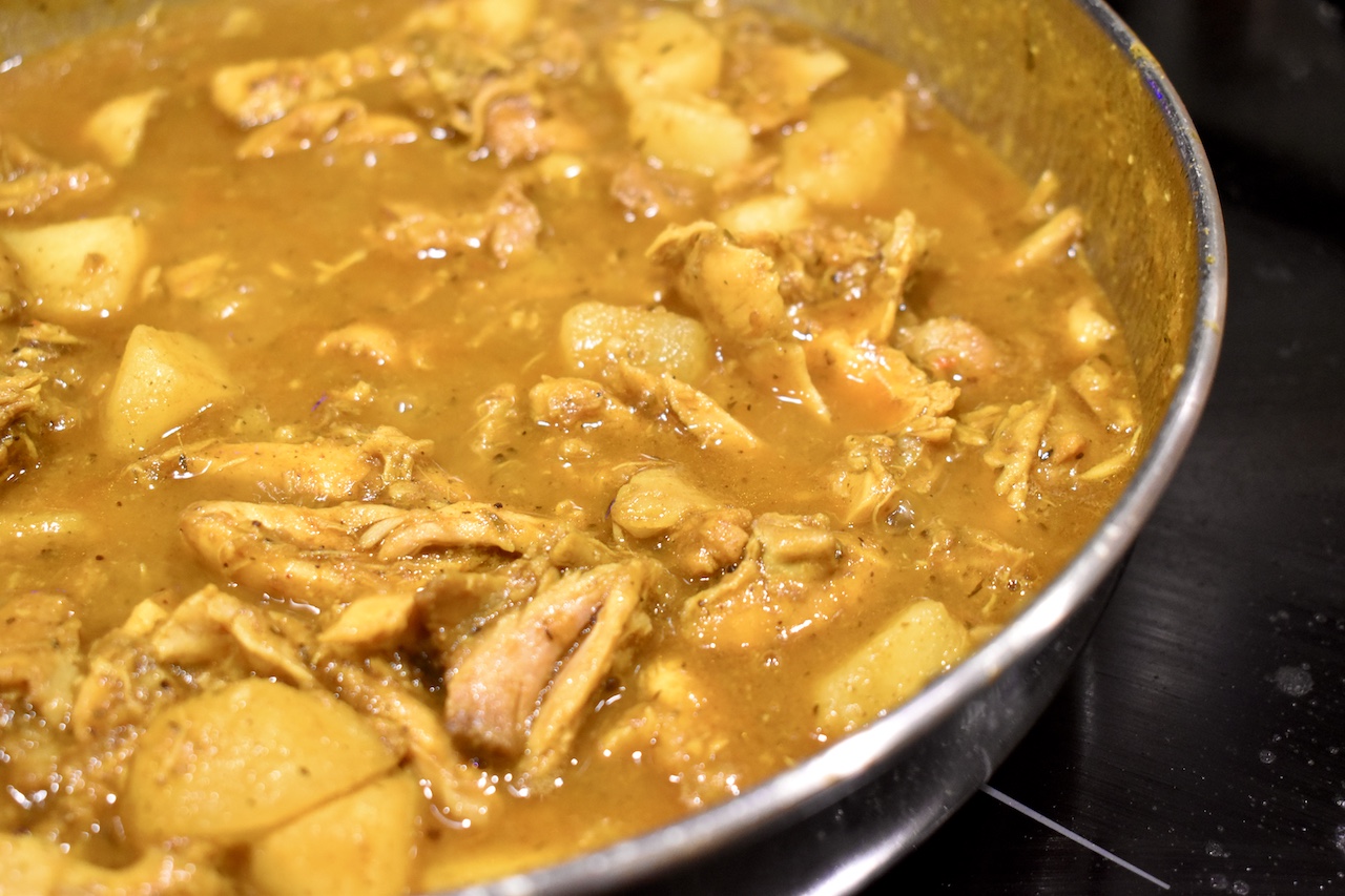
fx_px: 1961
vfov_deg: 25.7
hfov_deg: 37.9
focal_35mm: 52
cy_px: 448
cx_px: 672
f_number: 4.5
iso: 3200
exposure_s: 1/30
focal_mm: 35
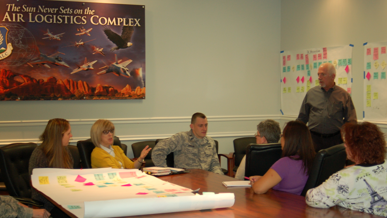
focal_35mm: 58
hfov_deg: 36.0
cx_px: 198
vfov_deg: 20.7
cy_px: 134
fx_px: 595
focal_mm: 28
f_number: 3.3
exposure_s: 1/60
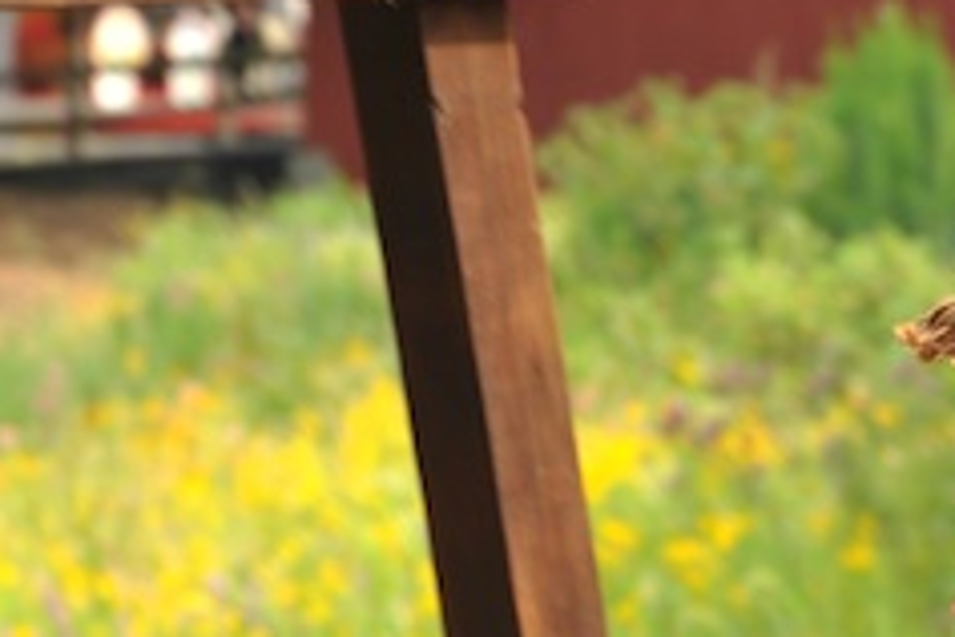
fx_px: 14324
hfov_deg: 3.8
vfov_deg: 2.5
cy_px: 613
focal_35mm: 540
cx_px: 1015
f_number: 5.6
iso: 100
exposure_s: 1/160
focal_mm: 200
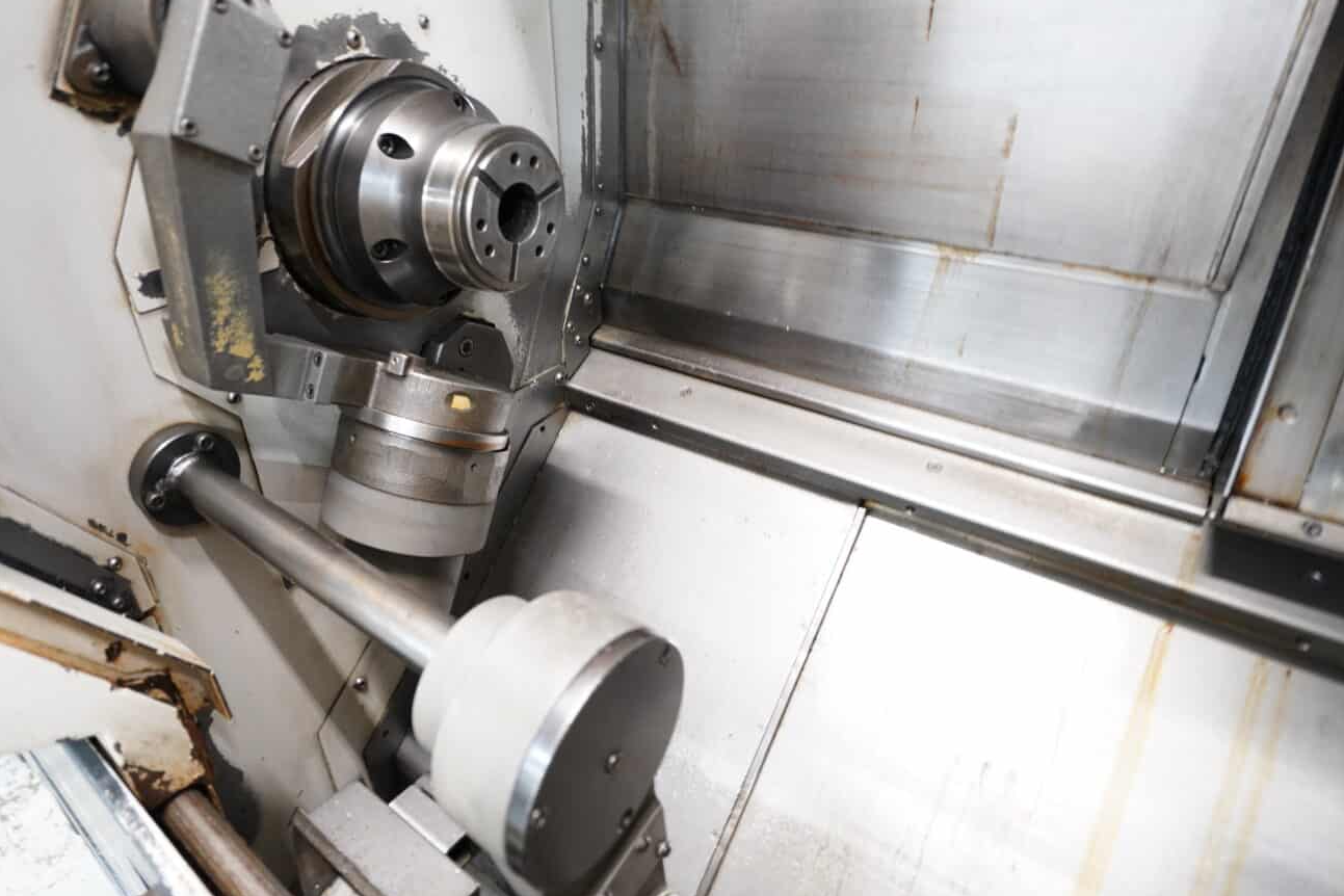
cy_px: 407
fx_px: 709
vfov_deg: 64.4
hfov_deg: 86.4
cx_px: 580
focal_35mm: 19
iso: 2500
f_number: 4
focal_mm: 16
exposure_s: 1/15
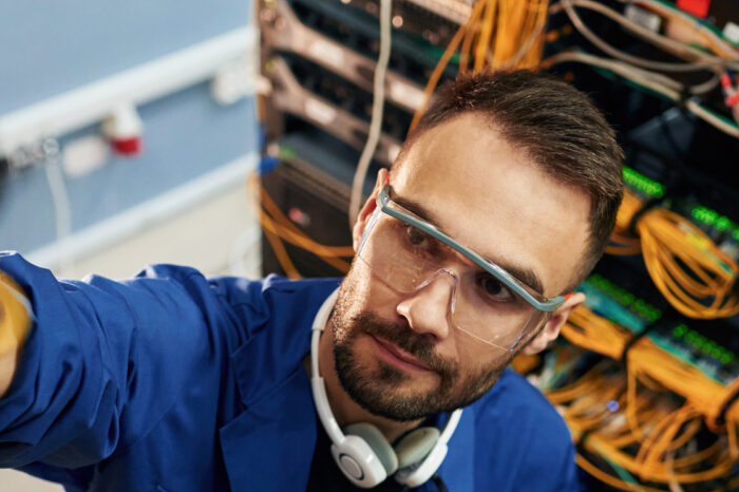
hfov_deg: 33.3
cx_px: 430
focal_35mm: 60
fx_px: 1231
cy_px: 403
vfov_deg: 22.3
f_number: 2.8
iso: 2500
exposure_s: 1/250
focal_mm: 35
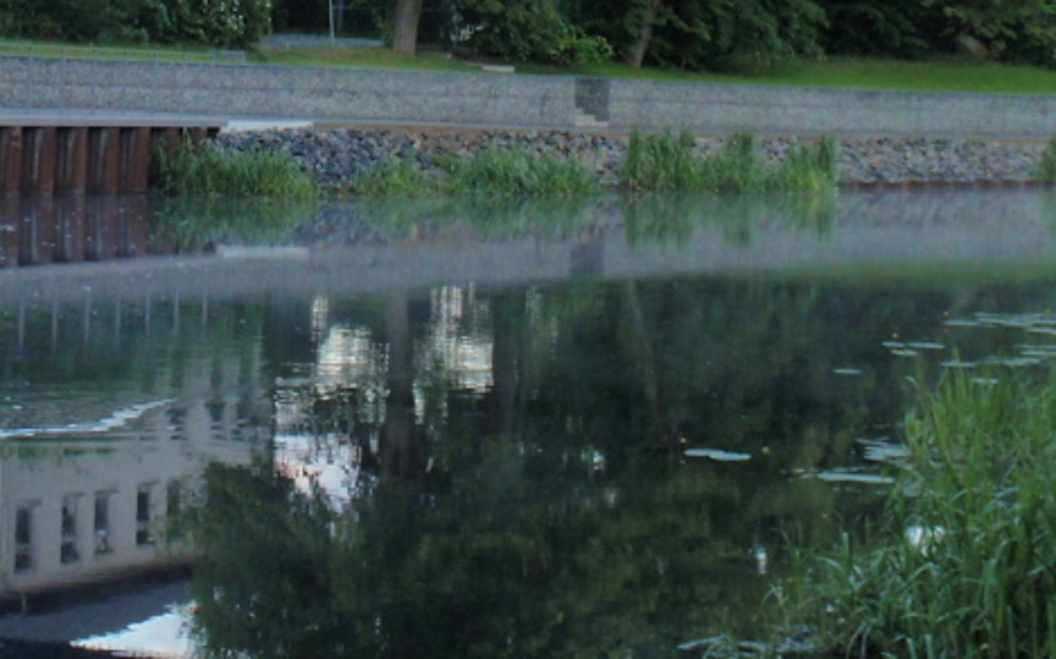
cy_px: 32
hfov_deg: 17.7
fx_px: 3337
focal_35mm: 116
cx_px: 90
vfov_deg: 11.2
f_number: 3.9
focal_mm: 7.25
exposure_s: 1/60
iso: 64
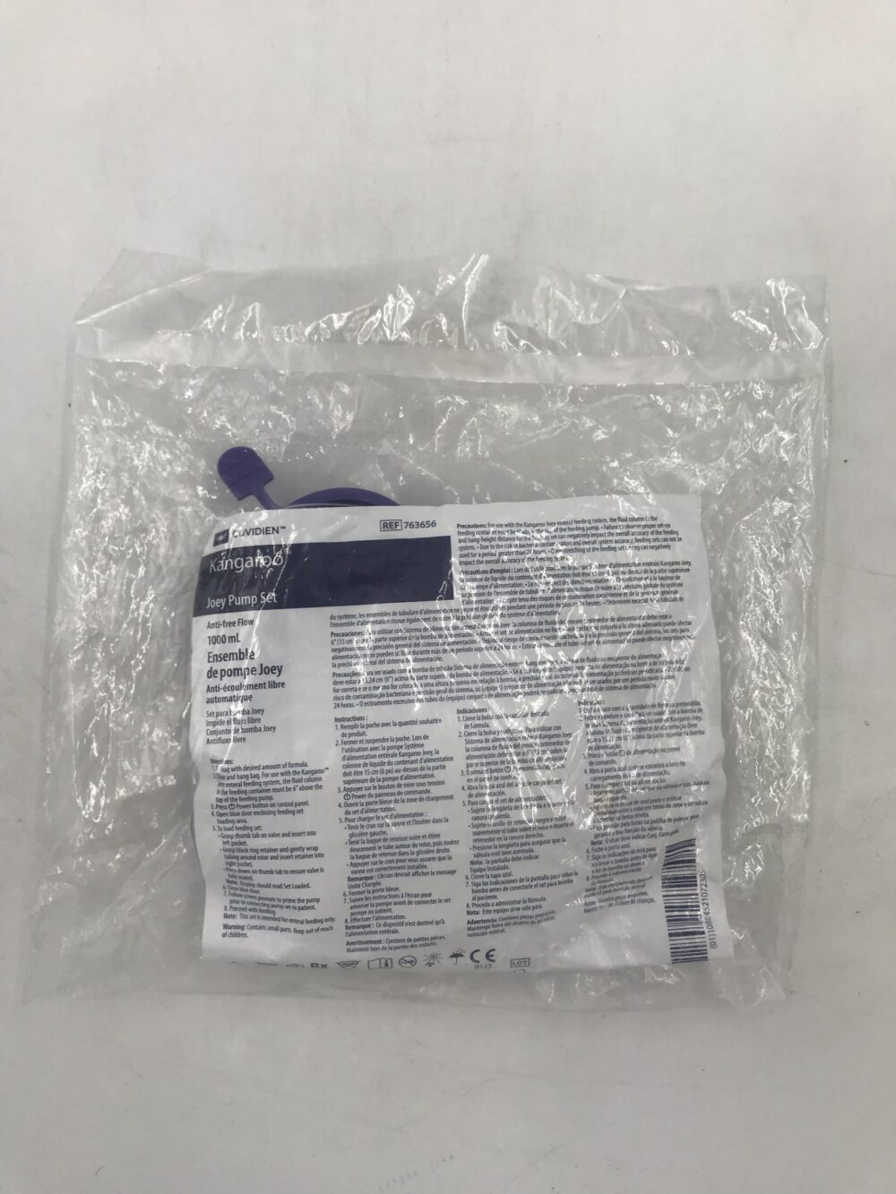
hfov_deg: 49.8
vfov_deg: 63.4
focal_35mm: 28
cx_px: 448
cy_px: 597
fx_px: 966
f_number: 1.8
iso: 20
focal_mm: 3.99
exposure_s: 1/285
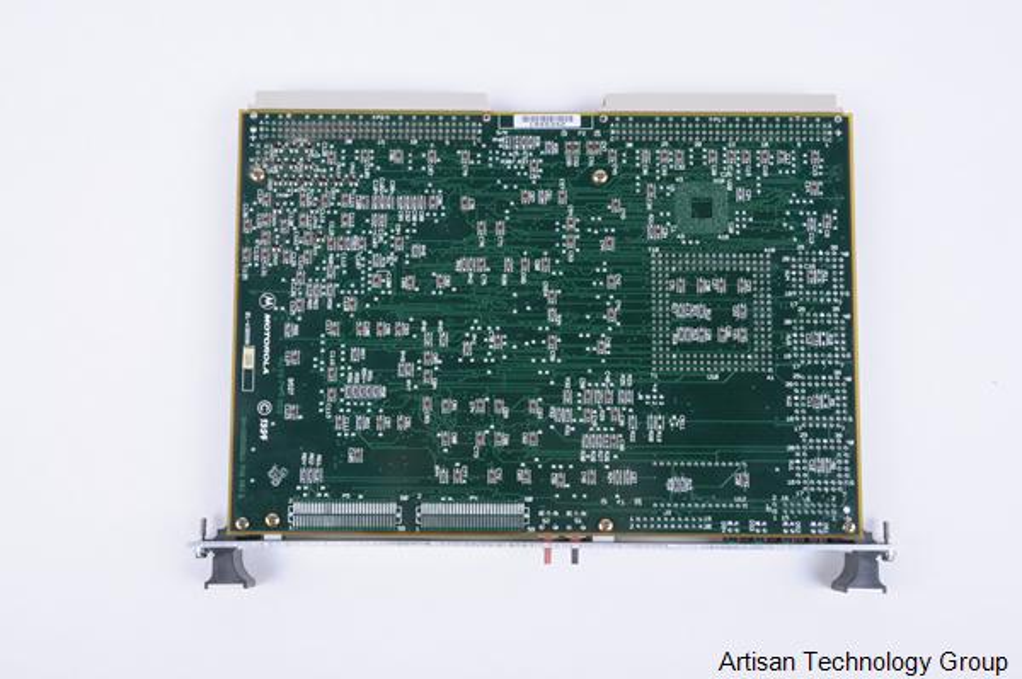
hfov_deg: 38.9
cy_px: 340
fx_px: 1447
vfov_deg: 26.4
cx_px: 511
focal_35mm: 51
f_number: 13
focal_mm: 34
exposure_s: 1/200
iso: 400
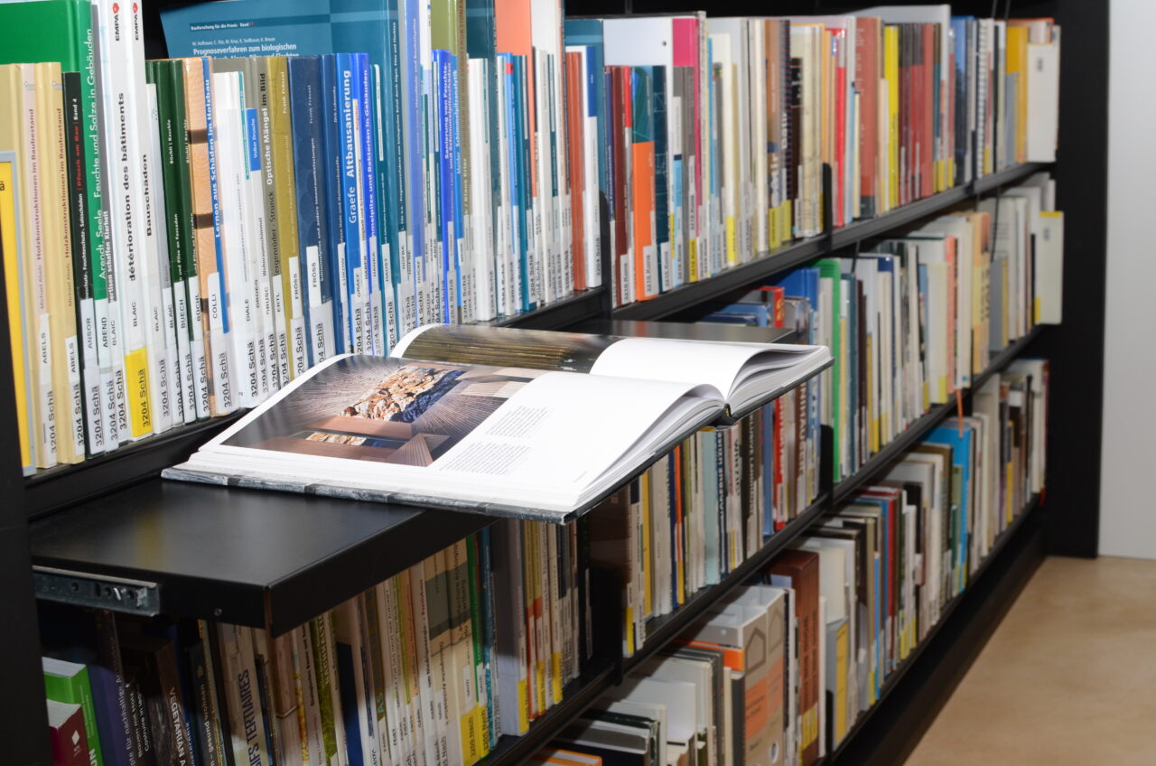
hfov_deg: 37.9
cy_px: 383
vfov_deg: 25.6
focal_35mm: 52
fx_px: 1682
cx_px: 578
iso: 400
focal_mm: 35
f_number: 9
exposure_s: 1/60
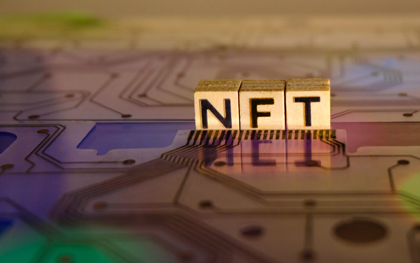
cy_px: 141
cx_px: 210
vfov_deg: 34.4
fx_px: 424
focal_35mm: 37
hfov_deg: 52.7
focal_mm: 24.3
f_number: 4.2
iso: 500
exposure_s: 1/60
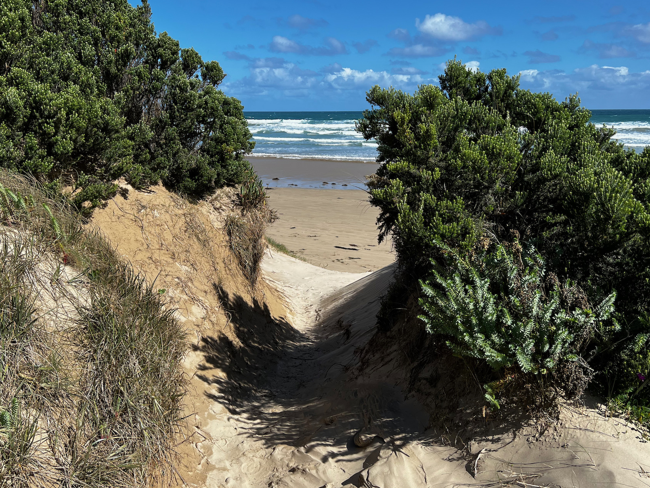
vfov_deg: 45.4
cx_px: 296
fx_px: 582
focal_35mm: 31
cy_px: 261
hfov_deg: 58.2
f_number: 1.5
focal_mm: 5.7
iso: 50
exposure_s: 1/4831
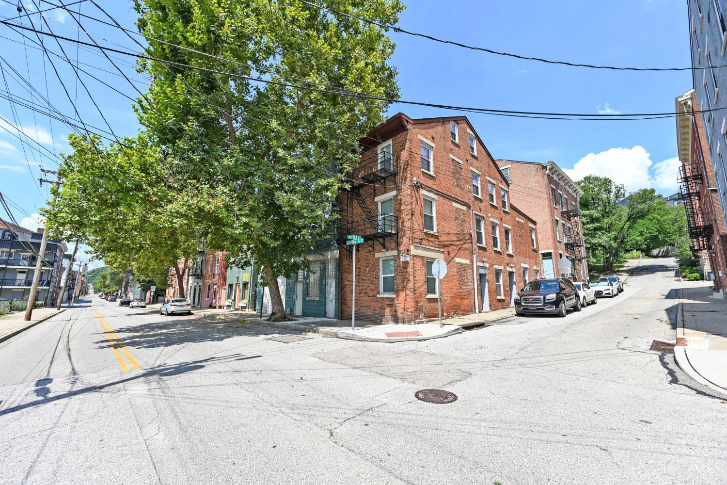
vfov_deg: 81.2
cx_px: 364
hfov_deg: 104.3
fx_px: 283
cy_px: 242
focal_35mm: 14
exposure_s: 1/320
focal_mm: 14
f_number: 6.3
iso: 100
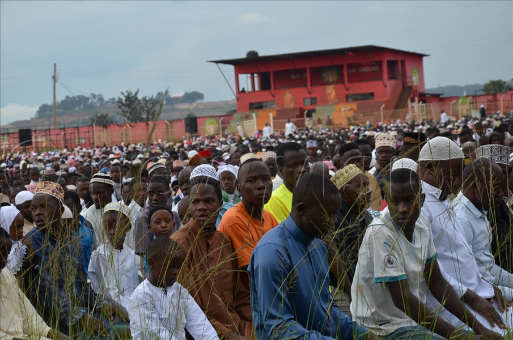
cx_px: 256
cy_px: 170
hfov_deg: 19.5
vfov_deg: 13.0
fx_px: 1494
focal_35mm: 105
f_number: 7.1
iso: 200
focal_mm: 70
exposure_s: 1/200
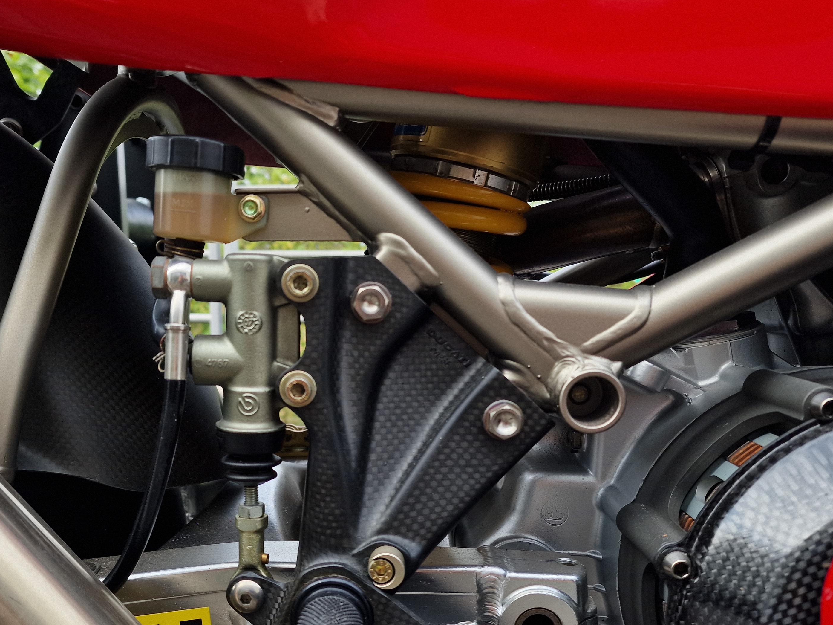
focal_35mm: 33
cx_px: 357
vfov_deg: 42.5
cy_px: 409
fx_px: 794
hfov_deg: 55.1
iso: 50
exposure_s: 1/295
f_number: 1.8
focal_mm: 6.4
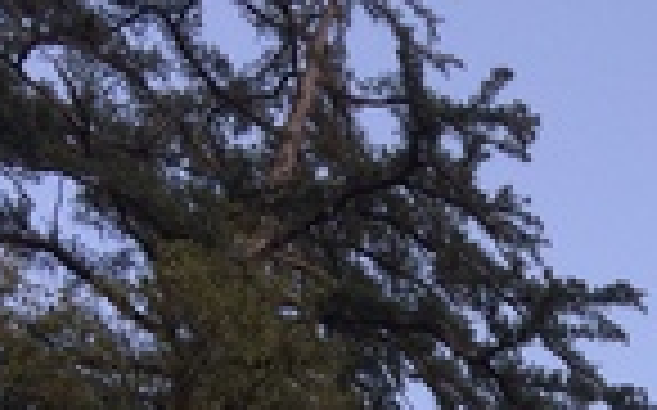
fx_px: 2254
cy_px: 1117
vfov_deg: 8.9
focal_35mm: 126
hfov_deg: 15.4
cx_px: 972
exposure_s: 1/60
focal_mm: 4.15
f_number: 2.2
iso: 32
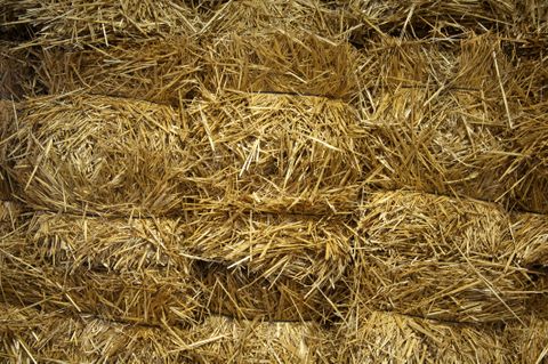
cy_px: 182
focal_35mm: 51
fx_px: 776
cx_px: 274
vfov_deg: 26.4
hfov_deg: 38.9
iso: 500
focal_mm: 34
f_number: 4.2
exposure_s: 1/60
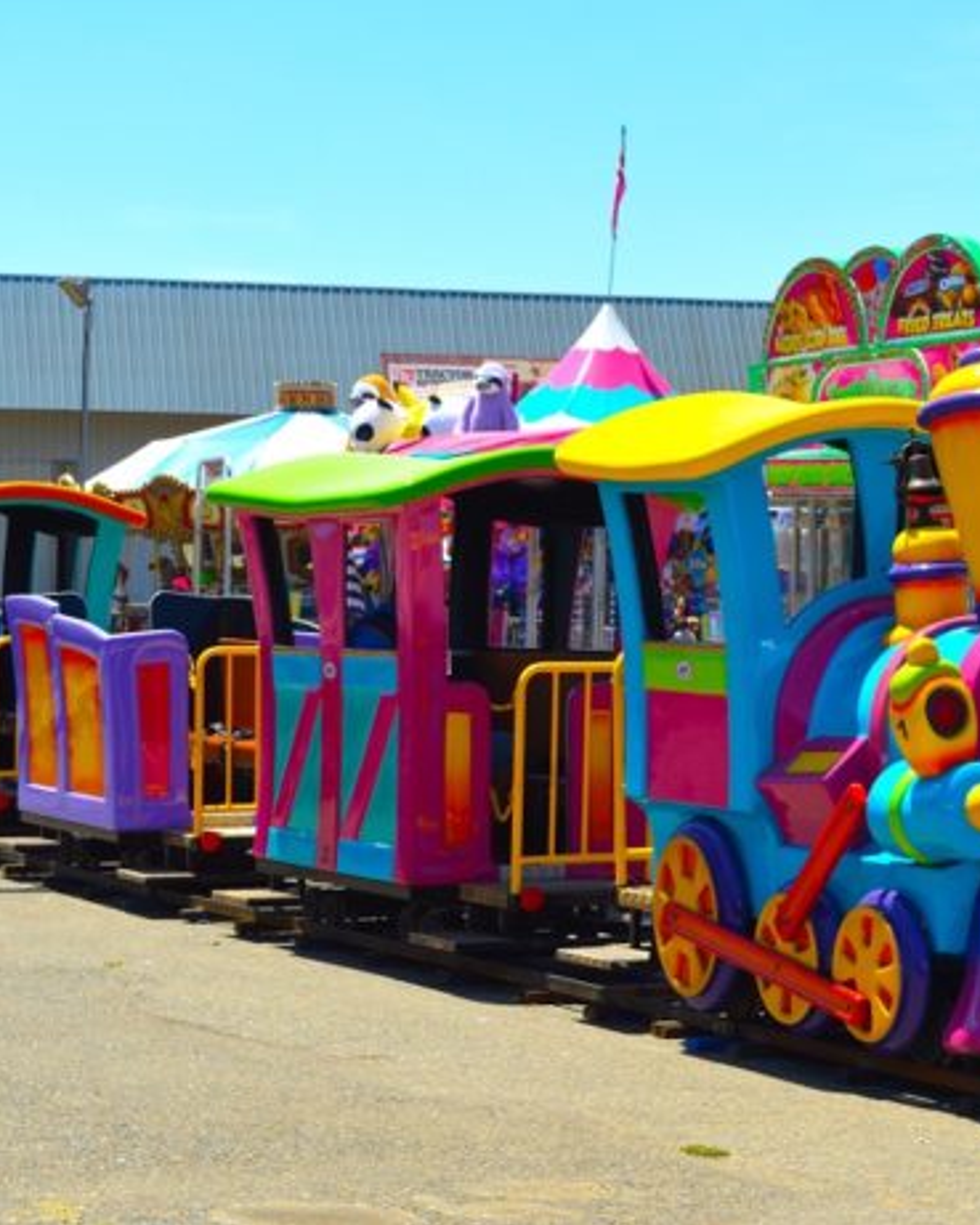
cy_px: 569
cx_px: 592
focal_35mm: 89
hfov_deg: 17.3
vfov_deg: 21.5
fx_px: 3226
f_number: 8
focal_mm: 38
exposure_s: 1/250
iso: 100
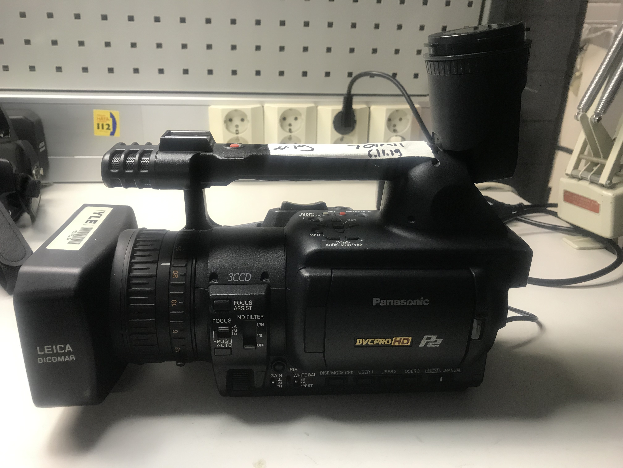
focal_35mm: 28
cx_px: 312
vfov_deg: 49.7
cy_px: 234
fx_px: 504
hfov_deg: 63.4
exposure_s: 1/25
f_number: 1.8
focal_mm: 3.99
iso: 40
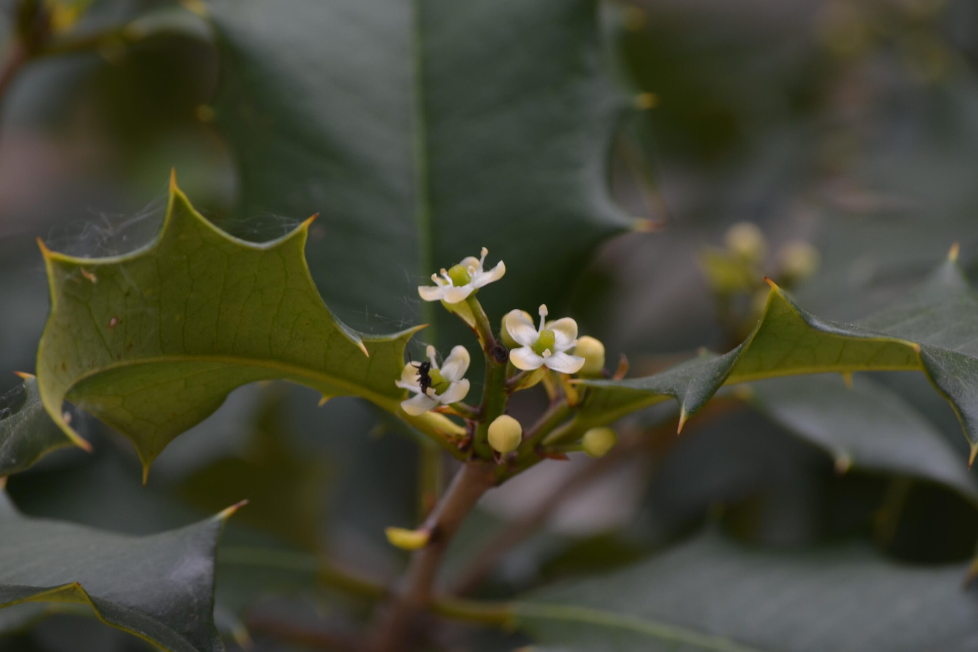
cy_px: 343
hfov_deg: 6.4
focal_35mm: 322
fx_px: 8746
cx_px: 485
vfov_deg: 4.3
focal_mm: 200
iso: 100
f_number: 8
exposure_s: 1/100
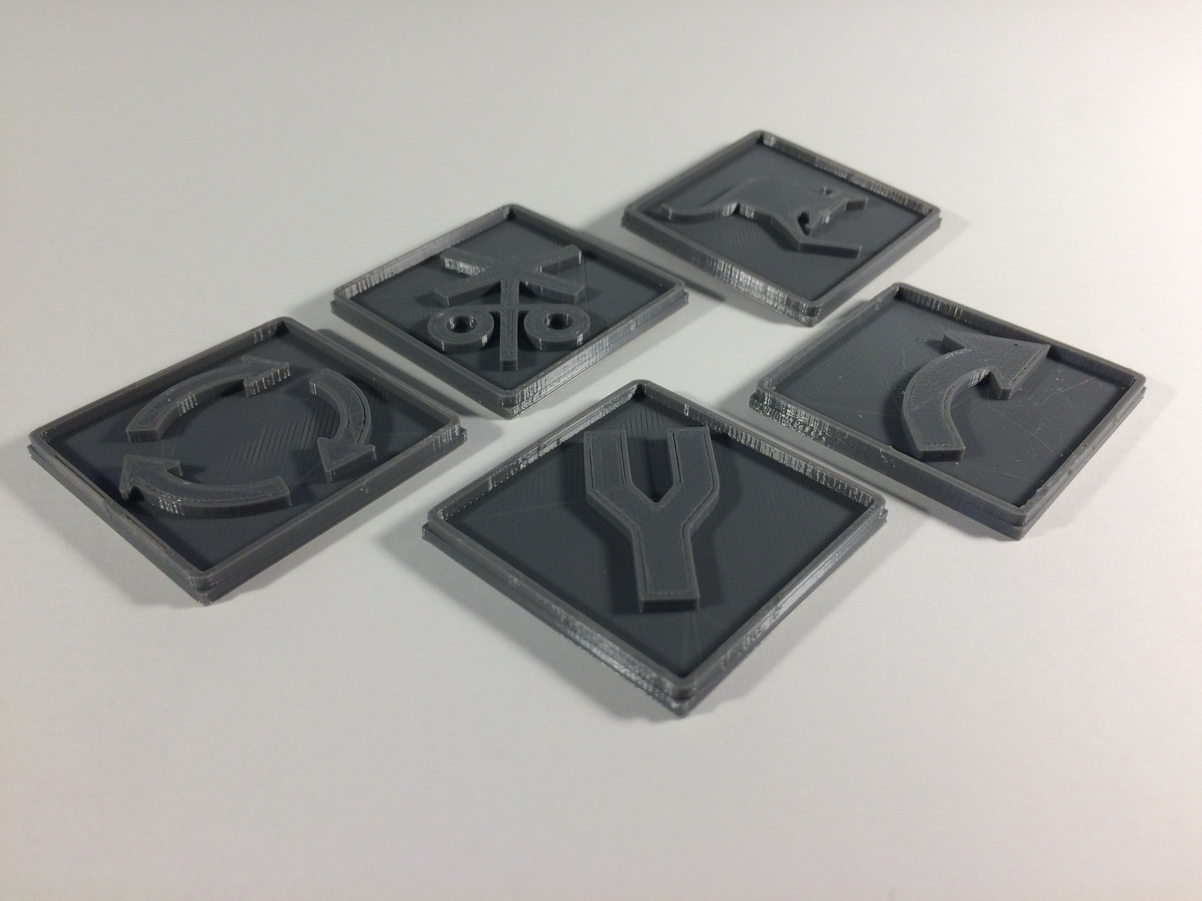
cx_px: 601
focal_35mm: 29
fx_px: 1007
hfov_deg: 61.7
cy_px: 450
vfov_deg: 48.2
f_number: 2.2
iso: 64
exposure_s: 1/120
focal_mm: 4.15
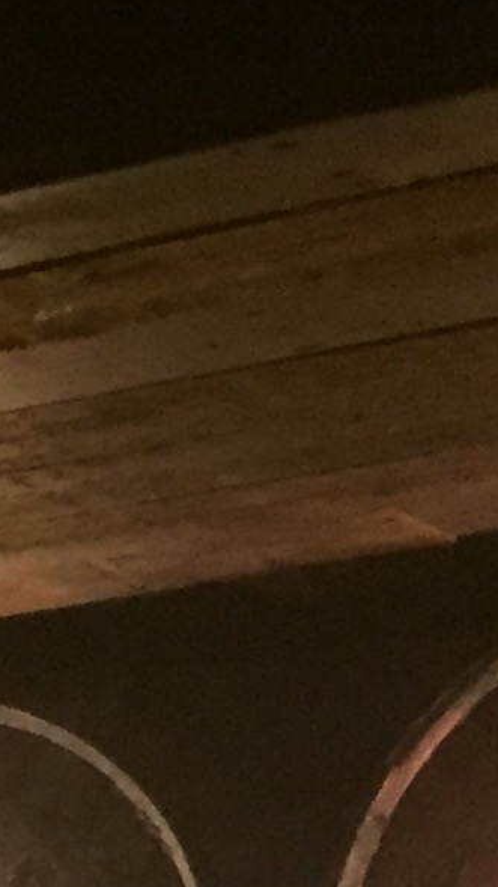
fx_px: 4111
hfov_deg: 6.4
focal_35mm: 175
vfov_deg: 11.1
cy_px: 1803
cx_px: -942
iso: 250
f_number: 2.2
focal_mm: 4.15
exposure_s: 1/20
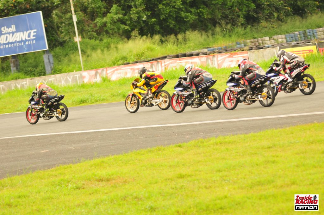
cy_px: 108
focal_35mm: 180
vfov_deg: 7.6
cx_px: 162
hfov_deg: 11.4
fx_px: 1618
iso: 800
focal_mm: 120
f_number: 5
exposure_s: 1/1000
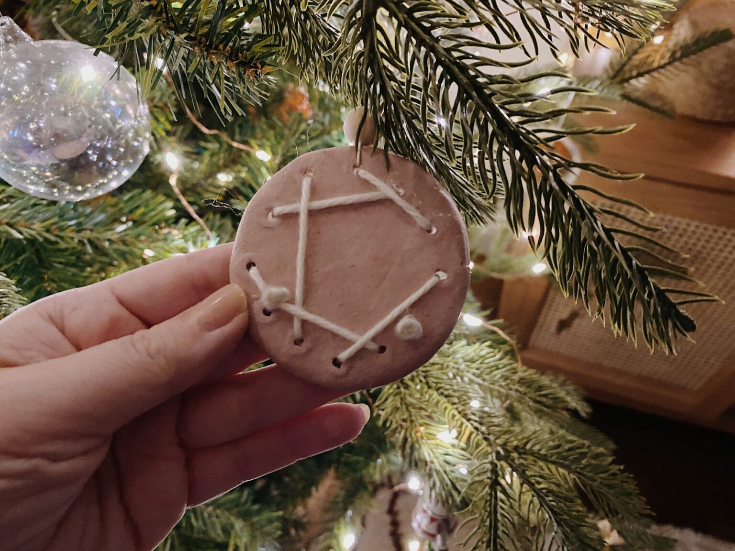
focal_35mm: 26
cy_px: 276
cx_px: 368
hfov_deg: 67.3
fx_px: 552
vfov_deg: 53.1
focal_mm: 4.25
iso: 1000
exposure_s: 1/30
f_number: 1.8
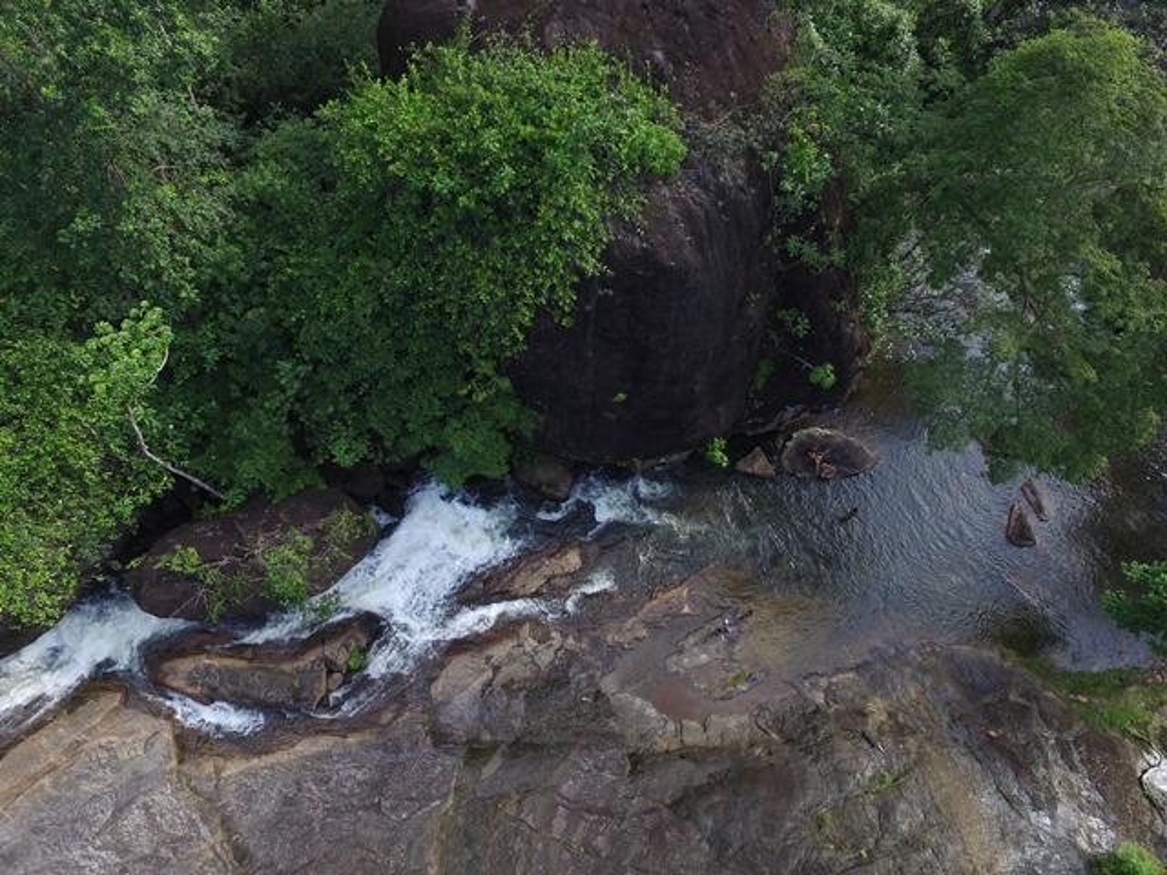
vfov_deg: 66.0
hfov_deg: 81.7
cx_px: 584
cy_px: 438
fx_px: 674
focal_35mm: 20
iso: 100
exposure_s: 1/193
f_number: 2.8
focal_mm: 3.61
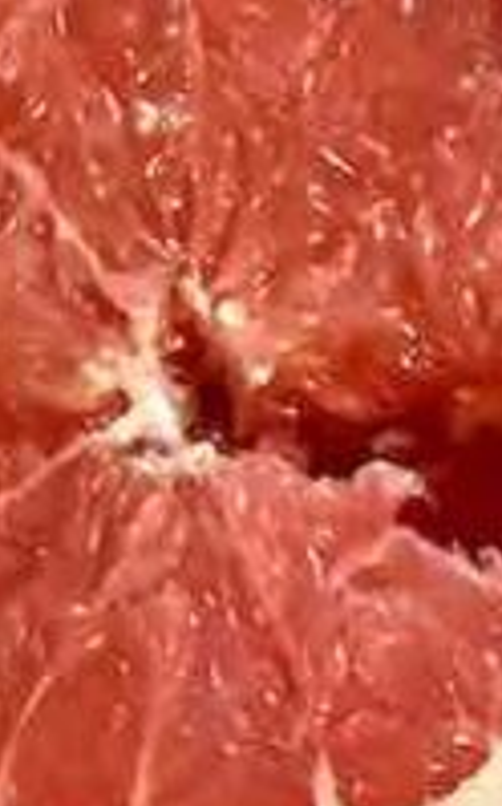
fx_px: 2611
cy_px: 676
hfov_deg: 10.9
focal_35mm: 119
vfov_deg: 17.4
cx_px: 526
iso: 640
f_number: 2.4
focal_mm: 3.3
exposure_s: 1/24
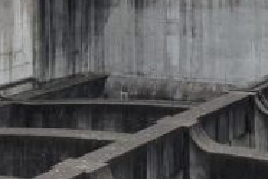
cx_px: 157
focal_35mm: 116
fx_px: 863
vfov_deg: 11.4
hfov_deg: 17.6
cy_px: -78
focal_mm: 4.38
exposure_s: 1/3906
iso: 90
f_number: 1.73
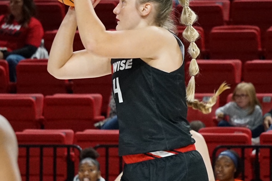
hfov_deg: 5.7
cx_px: 151
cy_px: 106
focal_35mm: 364
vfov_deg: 3.8
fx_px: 2750
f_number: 5.6
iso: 6400
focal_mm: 117
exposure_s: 1/1000
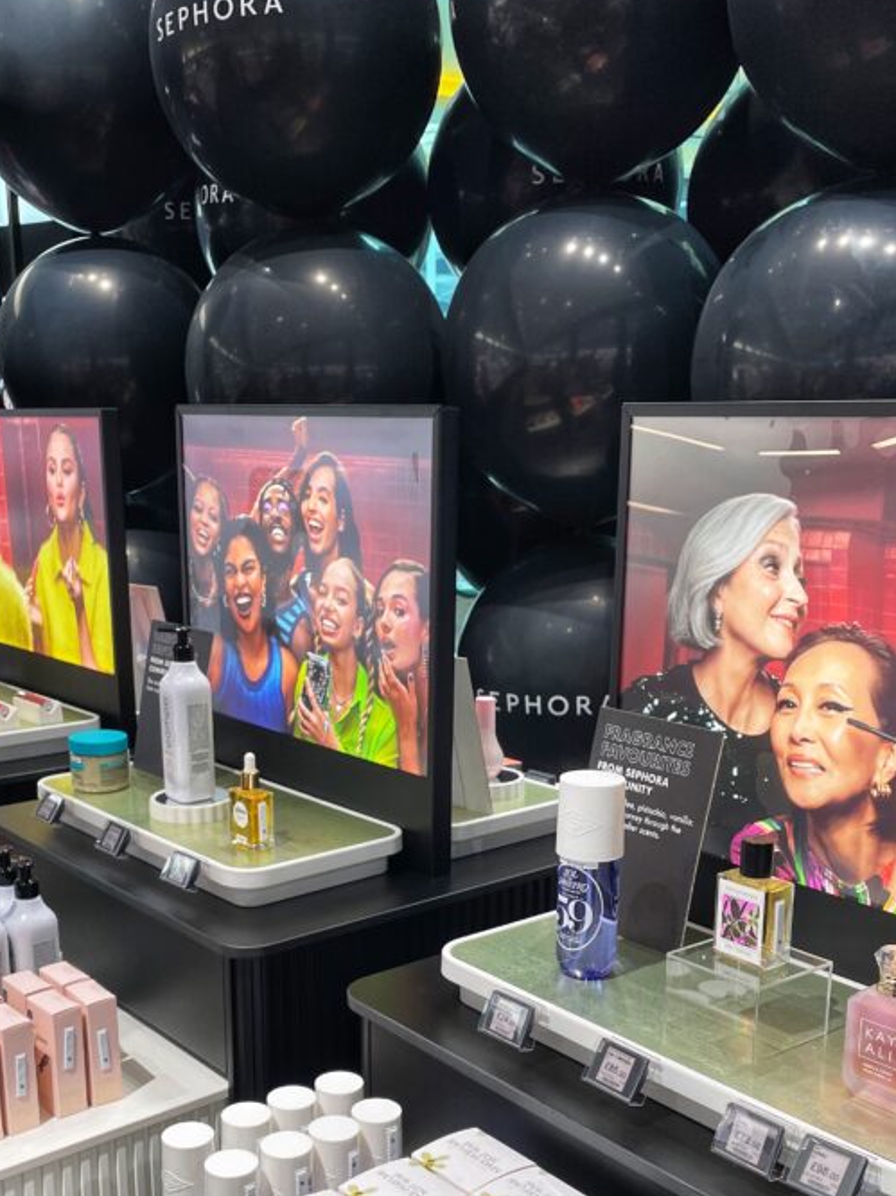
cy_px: 808
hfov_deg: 35.9
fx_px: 1381
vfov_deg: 46.0
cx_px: 381
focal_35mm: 40
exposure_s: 1/106
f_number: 1.6
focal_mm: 4.2
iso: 40
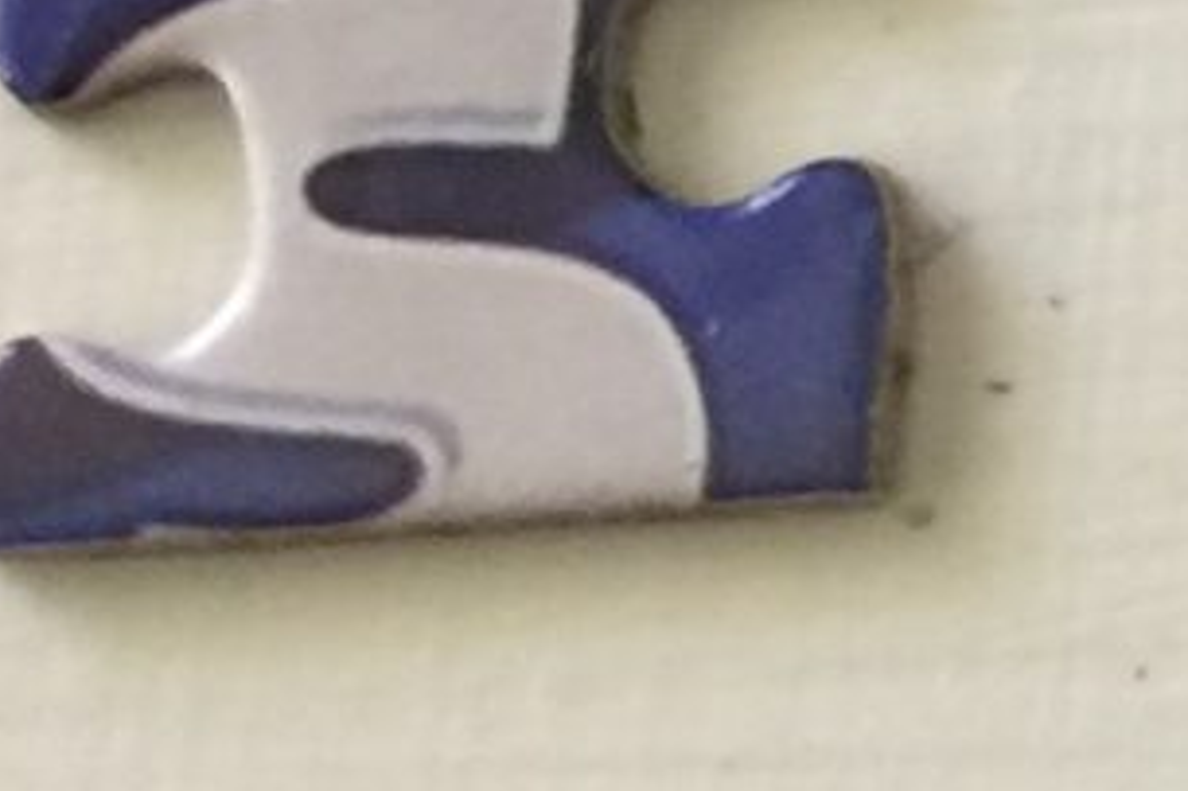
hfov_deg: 7.3
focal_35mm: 253
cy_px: -1321
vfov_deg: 5.2
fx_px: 8344
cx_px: 3517
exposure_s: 1/15
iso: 32
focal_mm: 4.15
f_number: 2.2
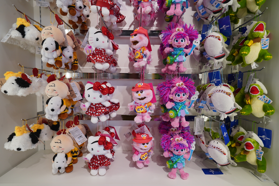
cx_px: 140
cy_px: 93
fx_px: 163
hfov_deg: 81.2
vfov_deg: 59.6
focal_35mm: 21
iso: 160
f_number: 8
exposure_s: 1/60
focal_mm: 21
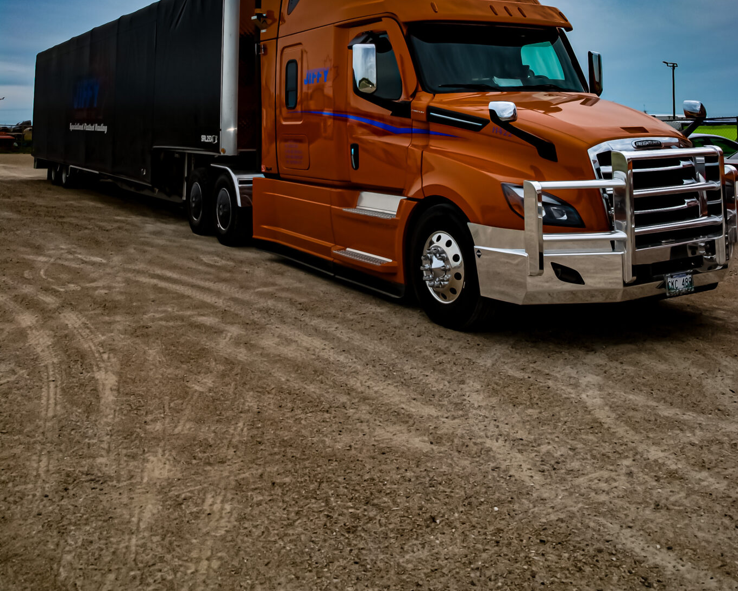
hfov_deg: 52.8
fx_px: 743
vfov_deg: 40.0
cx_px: 372
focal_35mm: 34
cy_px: 54
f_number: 8
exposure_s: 1/200
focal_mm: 16
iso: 100
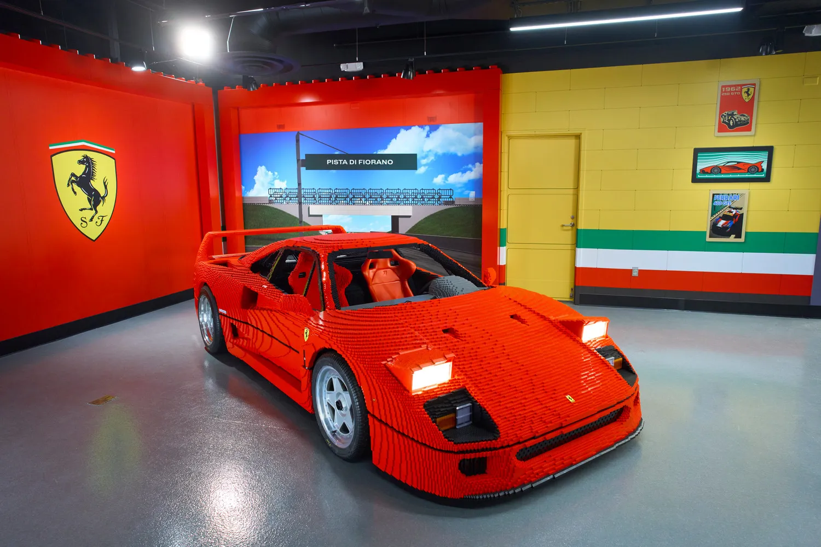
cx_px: 410
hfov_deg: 73.7
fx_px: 547
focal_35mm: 24
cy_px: 274
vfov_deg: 53.1
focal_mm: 24
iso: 1600
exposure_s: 1/125
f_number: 5
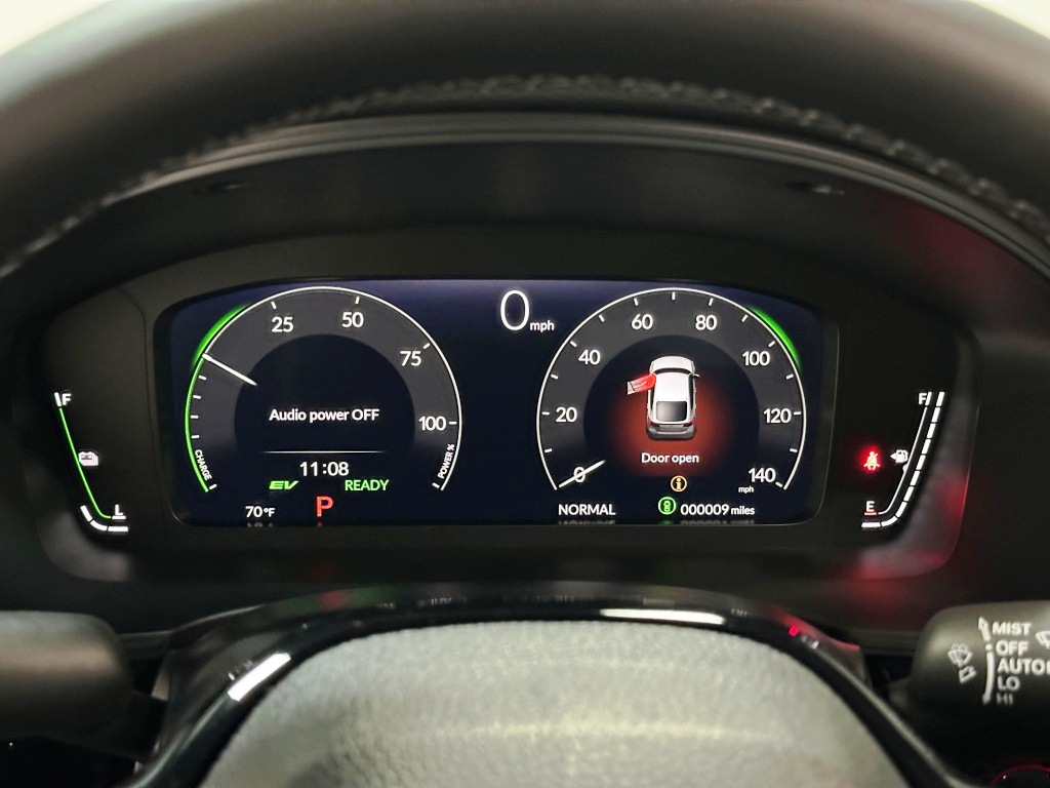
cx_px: 525
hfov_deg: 39.7
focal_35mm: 48
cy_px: 394
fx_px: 1456
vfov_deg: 30.3
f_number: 1.78
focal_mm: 6.86
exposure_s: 1/17
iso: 640
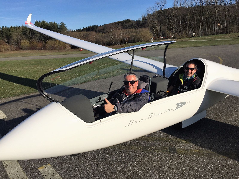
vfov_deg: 48.2
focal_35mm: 29
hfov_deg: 61.7
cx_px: 120
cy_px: 90
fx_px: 200
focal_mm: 4.15
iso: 32
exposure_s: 1/4950
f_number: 2.2
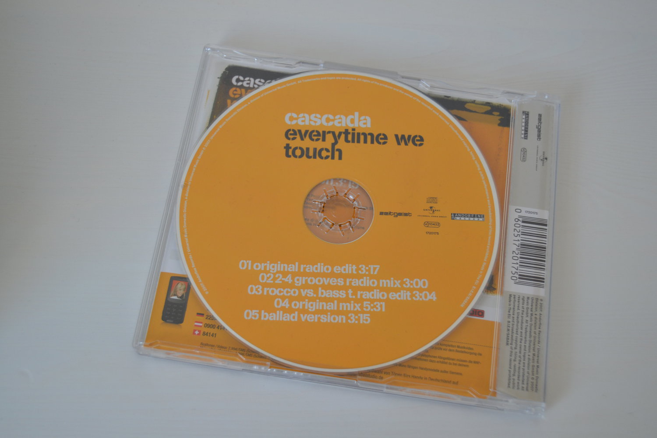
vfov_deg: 28.9
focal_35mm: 46
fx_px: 849
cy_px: 219
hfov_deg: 42.3
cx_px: 328
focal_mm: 31
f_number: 4.5
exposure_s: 1/80
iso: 400
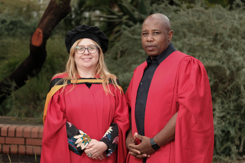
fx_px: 796
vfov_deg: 11.7
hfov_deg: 17.5
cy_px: 82
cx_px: 122
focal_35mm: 117
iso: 200
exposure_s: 1/200
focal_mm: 77.9
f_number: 3.8
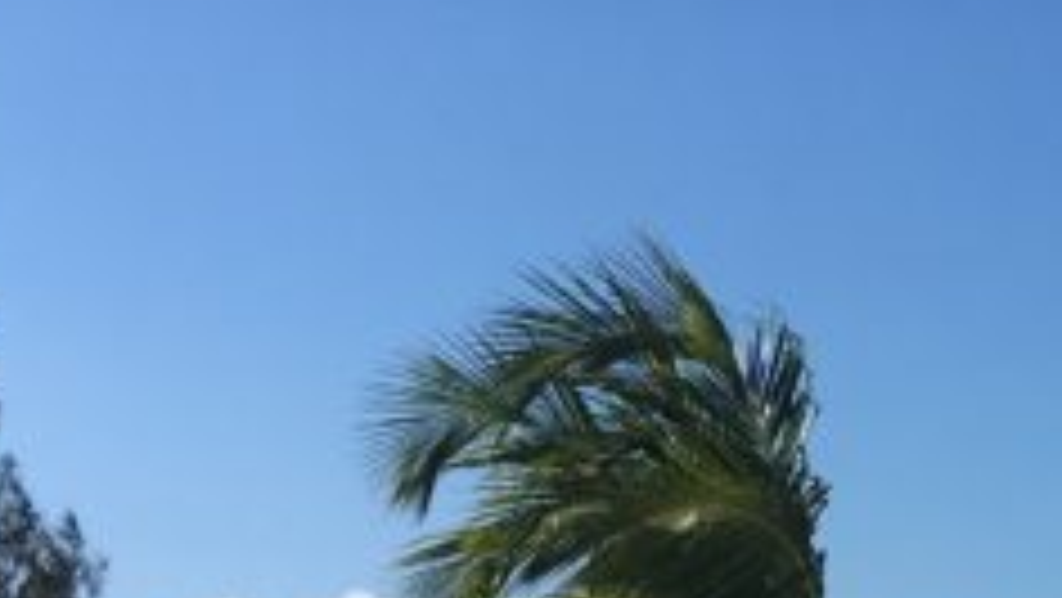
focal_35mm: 103
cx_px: 1228
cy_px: 1007
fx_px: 2902
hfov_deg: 19.7
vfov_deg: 11.1
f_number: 2.2
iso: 25
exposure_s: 1/2564
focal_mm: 4.15
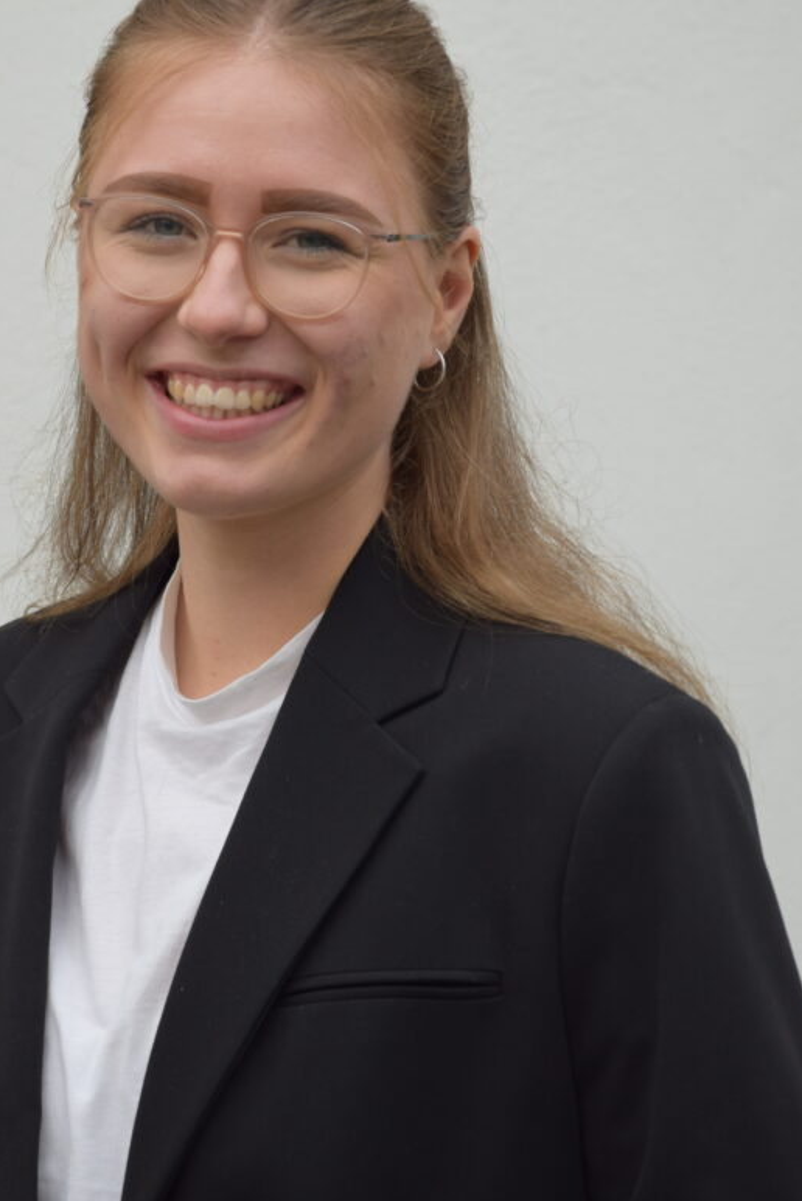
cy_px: 446
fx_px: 6966
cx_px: 277
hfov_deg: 6.6
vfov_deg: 9.9
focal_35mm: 209
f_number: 7.1
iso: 400
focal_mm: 105
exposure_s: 1/200
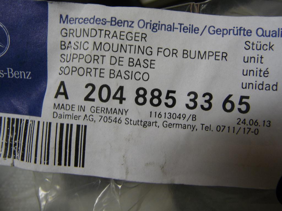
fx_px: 261
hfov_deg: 56.8
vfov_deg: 44.2
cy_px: 106
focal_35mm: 32
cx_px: 141
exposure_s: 1/50
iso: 100
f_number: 3.3
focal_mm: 4.7
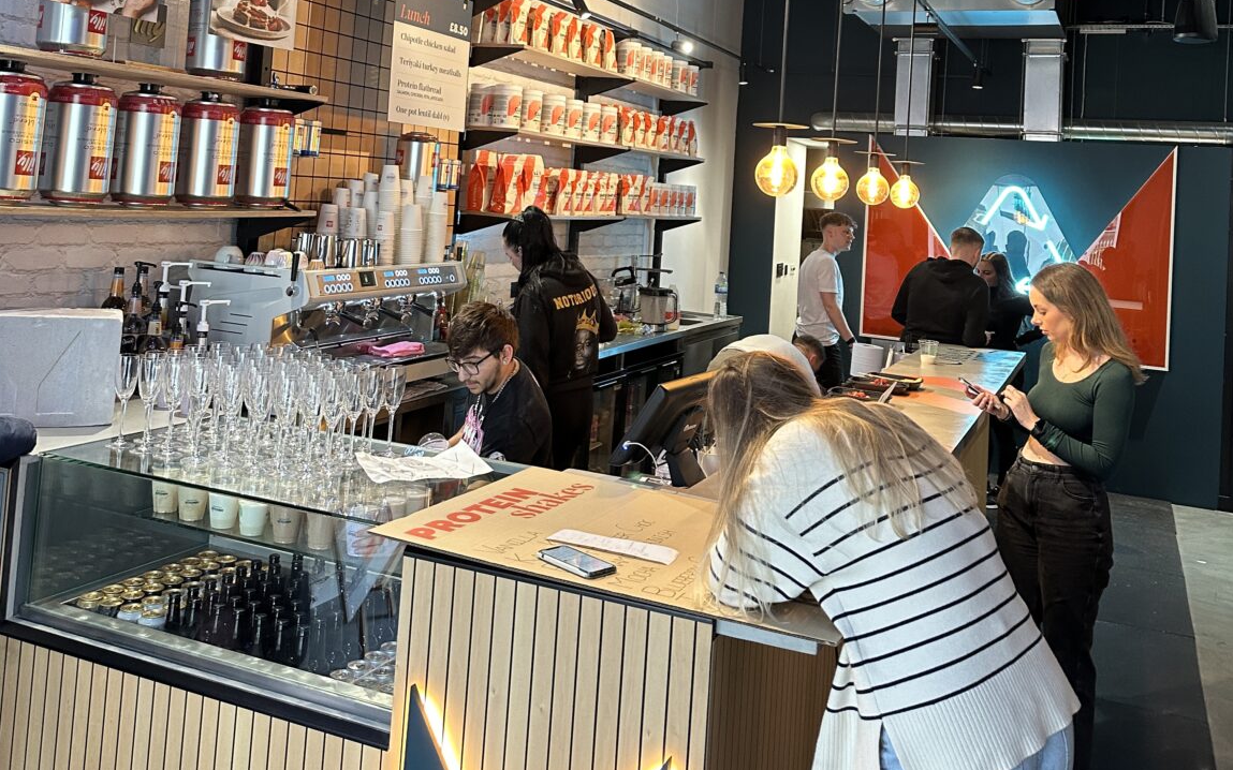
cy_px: 124
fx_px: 1142
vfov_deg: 35.7
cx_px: 617
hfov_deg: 56.7
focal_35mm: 34
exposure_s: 1/50
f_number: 1.78
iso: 250
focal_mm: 6.86
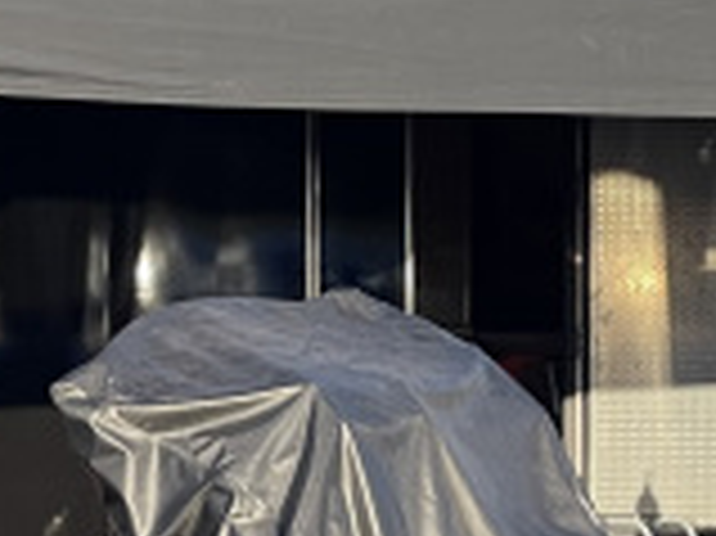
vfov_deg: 4.6
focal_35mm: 323
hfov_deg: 6.1
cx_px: -392
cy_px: 531
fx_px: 6676
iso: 20
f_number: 2.2
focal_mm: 7.5
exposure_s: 1/598
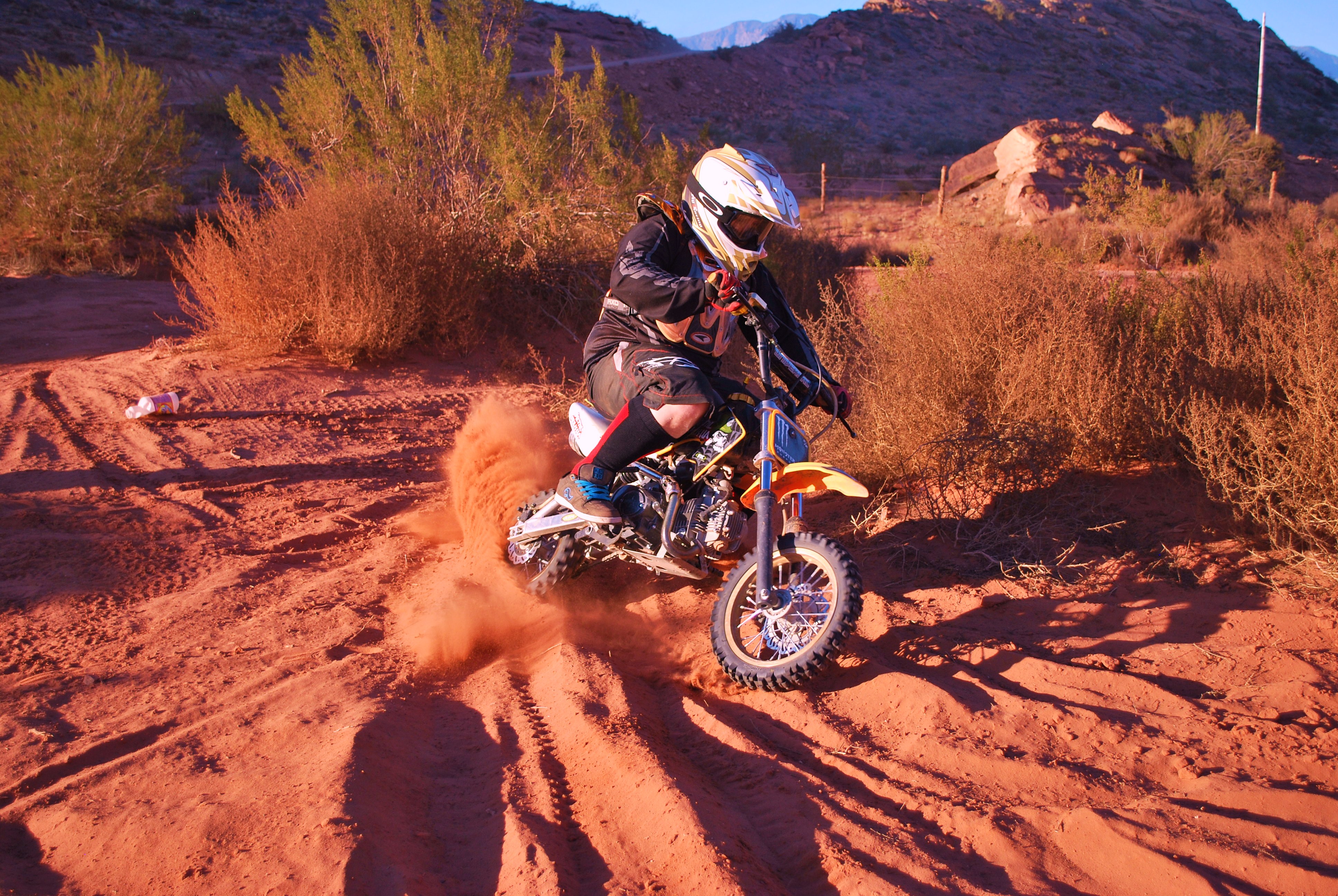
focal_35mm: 39
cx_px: 669
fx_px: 1451
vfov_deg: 34.3
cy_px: 448
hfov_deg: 49.5
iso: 200
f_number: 4.2
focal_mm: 26
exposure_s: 1/640
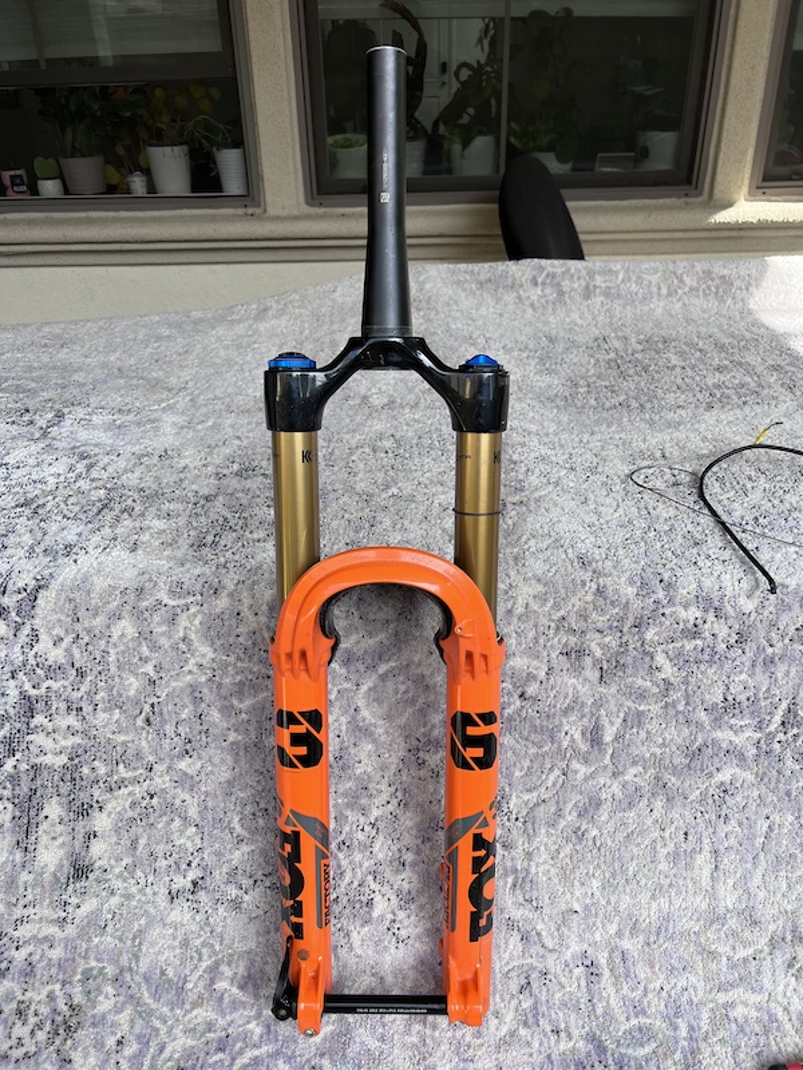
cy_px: 535
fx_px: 804
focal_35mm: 26
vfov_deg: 67.3
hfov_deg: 53.1
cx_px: 402
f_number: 1.5
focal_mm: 5.7
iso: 50
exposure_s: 1/558
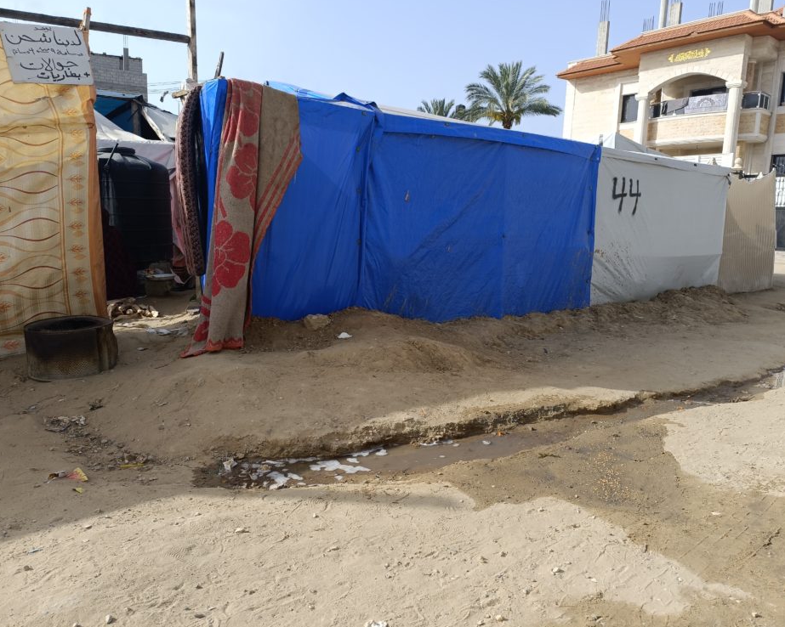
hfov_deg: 66.0
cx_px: 389
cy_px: 307
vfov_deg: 54.9
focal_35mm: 26
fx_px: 604
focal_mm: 6.14
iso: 51
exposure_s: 1/445
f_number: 1.65
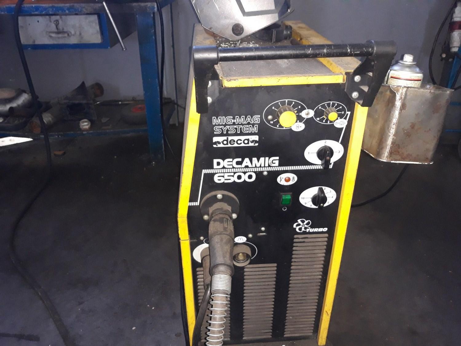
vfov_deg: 51.4
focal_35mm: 27
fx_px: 360
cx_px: 230
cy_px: 173
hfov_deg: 65.3
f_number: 1.7
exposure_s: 1/25
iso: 250
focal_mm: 3.71
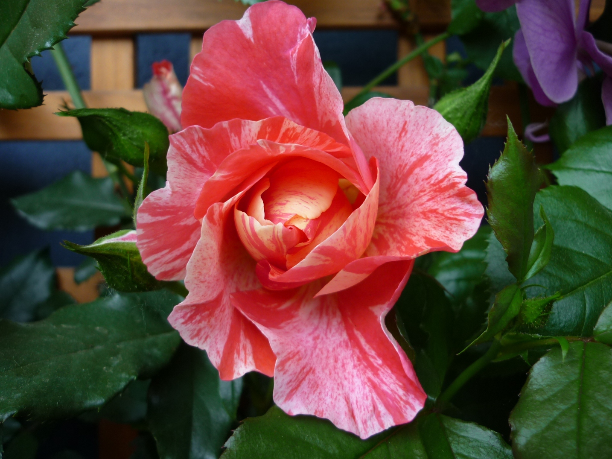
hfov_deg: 55.4
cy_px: 230
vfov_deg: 42.9
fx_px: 583
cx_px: 306
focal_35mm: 33
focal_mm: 5.5
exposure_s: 1/80
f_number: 2.8
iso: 80
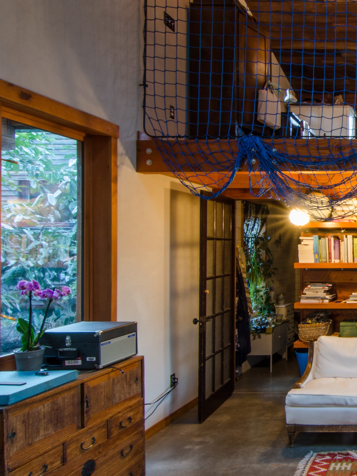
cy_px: 237
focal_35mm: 29
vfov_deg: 61.9
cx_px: 417
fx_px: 397
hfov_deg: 37.8
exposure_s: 8
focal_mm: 11
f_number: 22
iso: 100
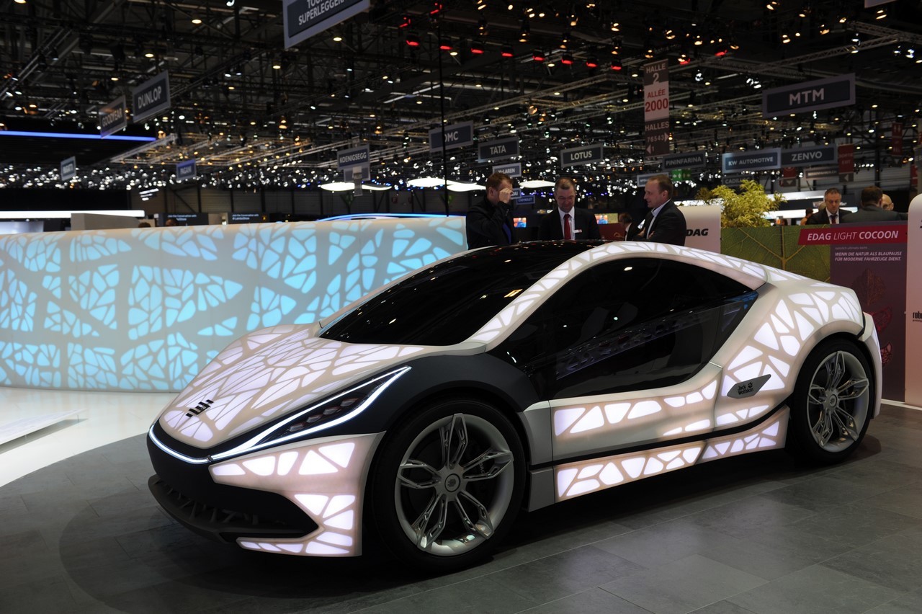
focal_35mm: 34
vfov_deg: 38.8
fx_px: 870
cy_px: 307
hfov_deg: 55.8
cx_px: 461
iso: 800
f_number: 6.3
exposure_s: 1/125
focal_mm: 34
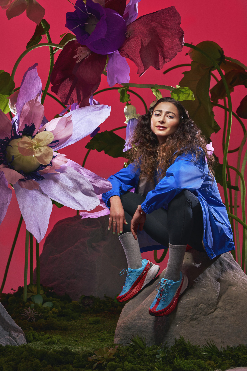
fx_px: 875
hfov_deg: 16.1
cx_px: 124
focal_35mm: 85
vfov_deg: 23.9
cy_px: 186
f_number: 5.6
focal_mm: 85
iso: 400
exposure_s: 1/125
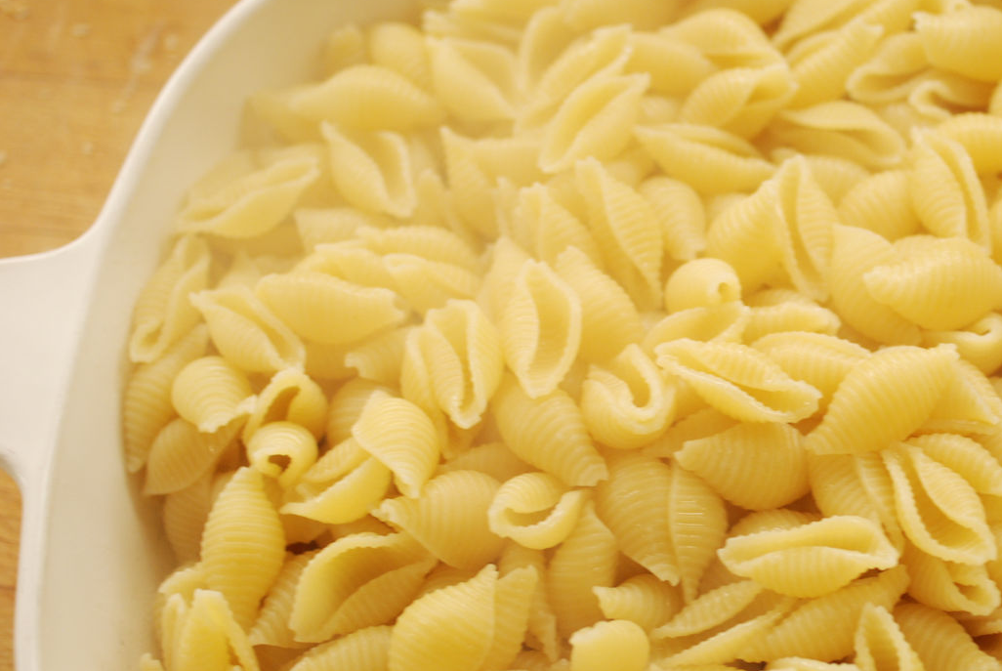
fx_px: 2138
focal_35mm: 77
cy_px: 421
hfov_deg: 26.1
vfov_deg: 17.8
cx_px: 716
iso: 400
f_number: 4
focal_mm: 35
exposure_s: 1/60
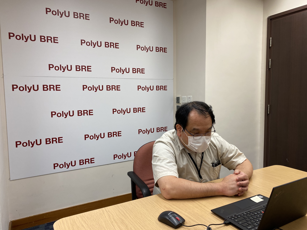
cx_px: 154
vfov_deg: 53.1
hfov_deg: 67.3
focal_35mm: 26
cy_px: 115
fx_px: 231
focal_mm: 4.25
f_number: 1.8
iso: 80
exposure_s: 1/100
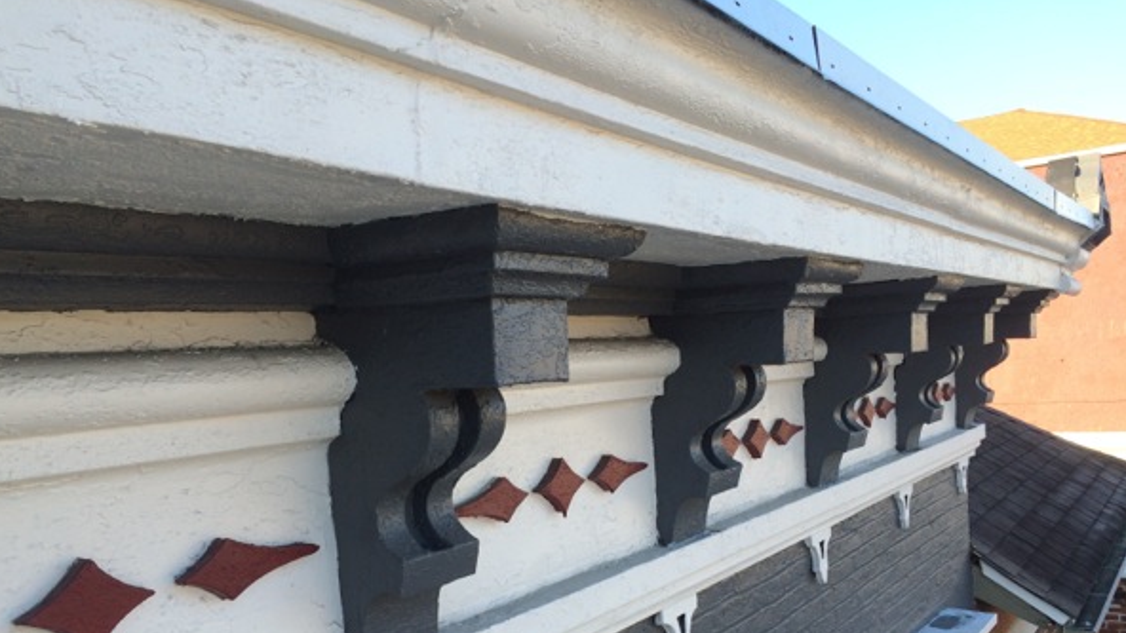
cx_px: 561
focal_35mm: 32
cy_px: 422
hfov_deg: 61.0
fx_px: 955
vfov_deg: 36.3
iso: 32
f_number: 2.2
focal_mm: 4.15
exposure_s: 1/354
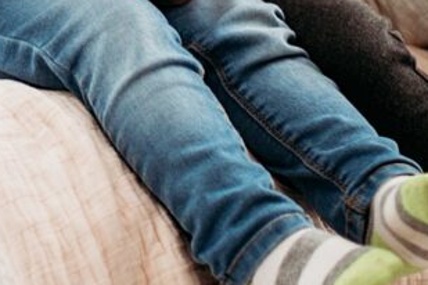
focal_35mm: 174
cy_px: -213
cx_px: 25
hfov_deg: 11.7
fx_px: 2069
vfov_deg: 7.7
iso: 320
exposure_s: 1/250
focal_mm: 35
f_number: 1.4
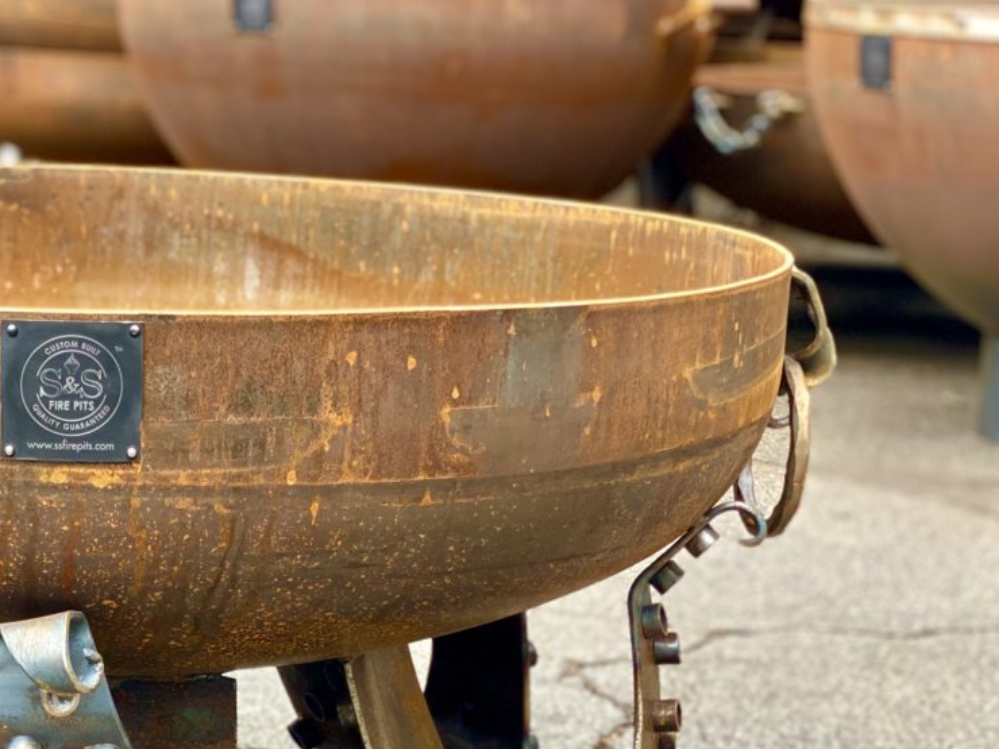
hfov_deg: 17.9
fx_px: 3117
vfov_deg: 13.7
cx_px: 58
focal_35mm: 108
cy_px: 545
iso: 64
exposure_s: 1/122
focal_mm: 6
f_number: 2
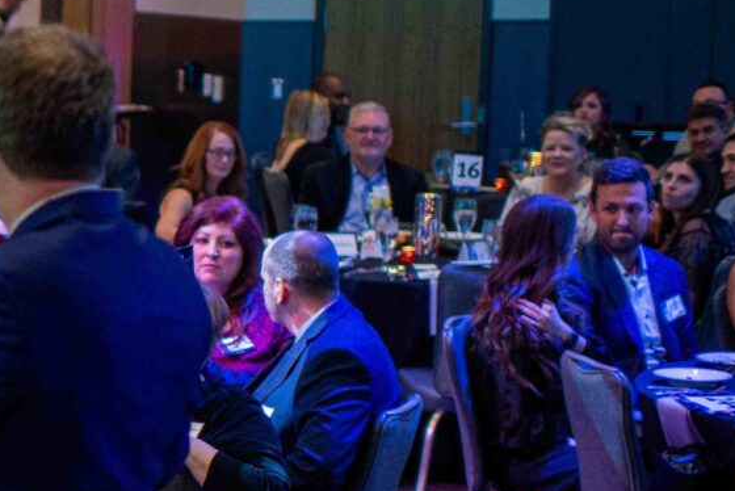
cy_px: 374
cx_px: -530
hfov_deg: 14.4
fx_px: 2615
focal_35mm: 128
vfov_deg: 10.7
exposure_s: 1/400
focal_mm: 35
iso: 1250
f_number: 1.6
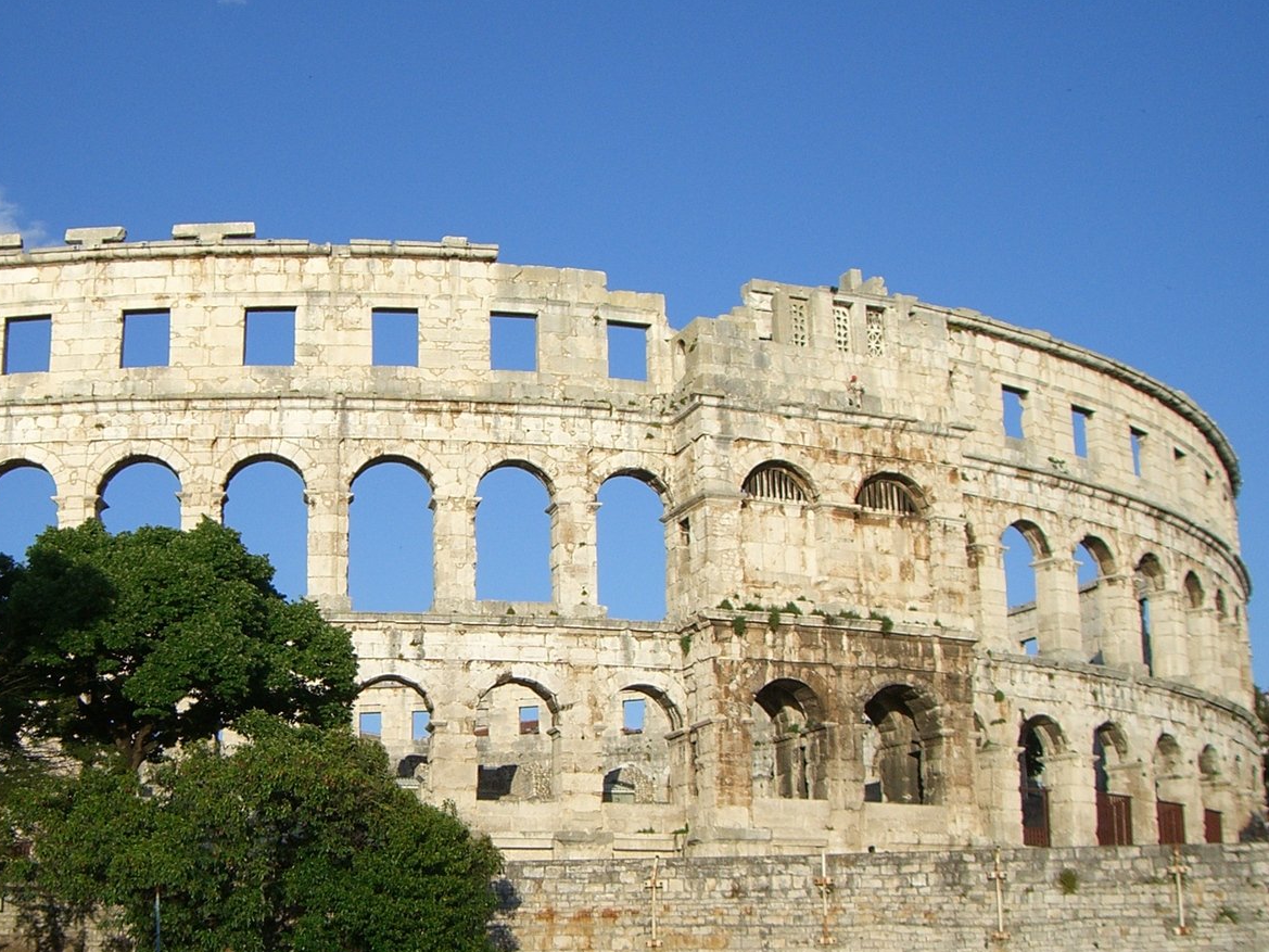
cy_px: 575
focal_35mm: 52
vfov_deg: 28.0
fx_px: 1906
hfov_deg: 36.5
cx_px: 455
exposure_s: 1/640
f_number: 4.3
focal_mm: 6.2
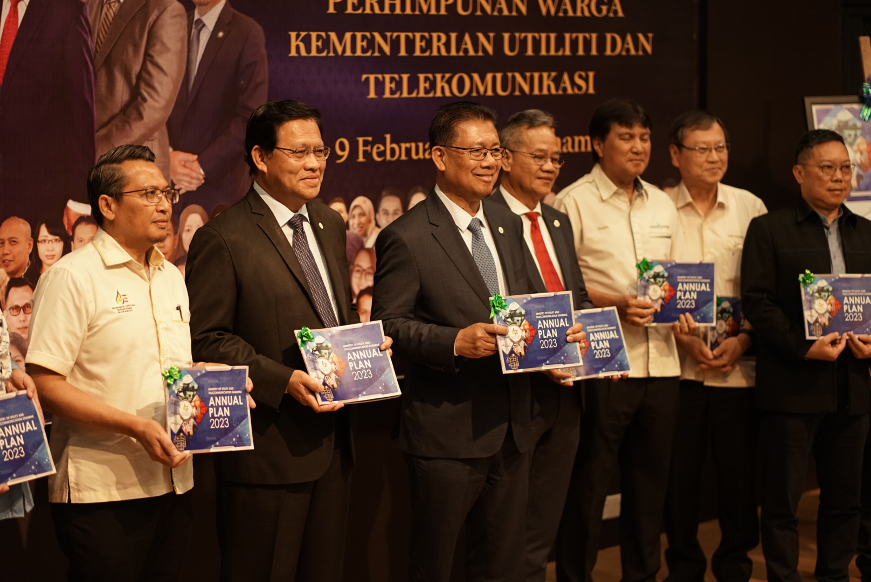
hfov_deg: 23.9
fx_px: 2058
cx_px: 436
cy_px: 291
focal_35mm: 85
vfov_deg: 16.1
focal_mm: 85
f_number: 2
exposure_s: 1/200
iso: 800
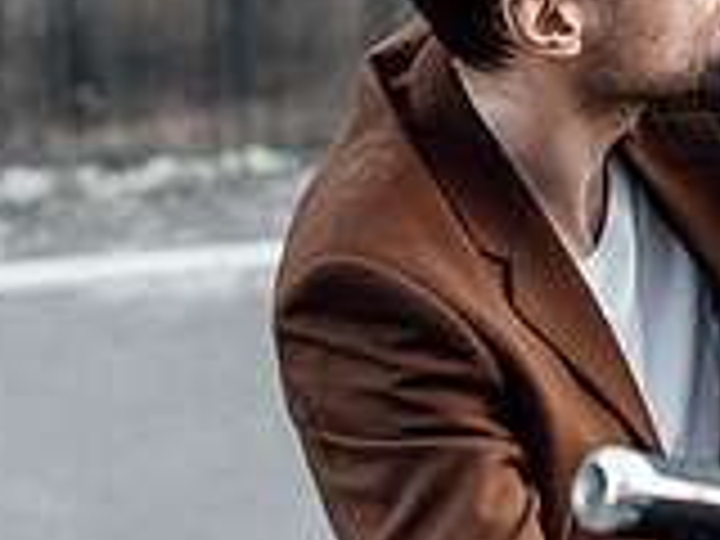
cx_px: 374
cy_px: 248
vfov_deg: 9.9
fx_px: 3120
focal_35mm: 150
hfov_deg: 13.2
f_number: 3.2
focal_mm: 50
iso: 640
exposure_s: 1/160
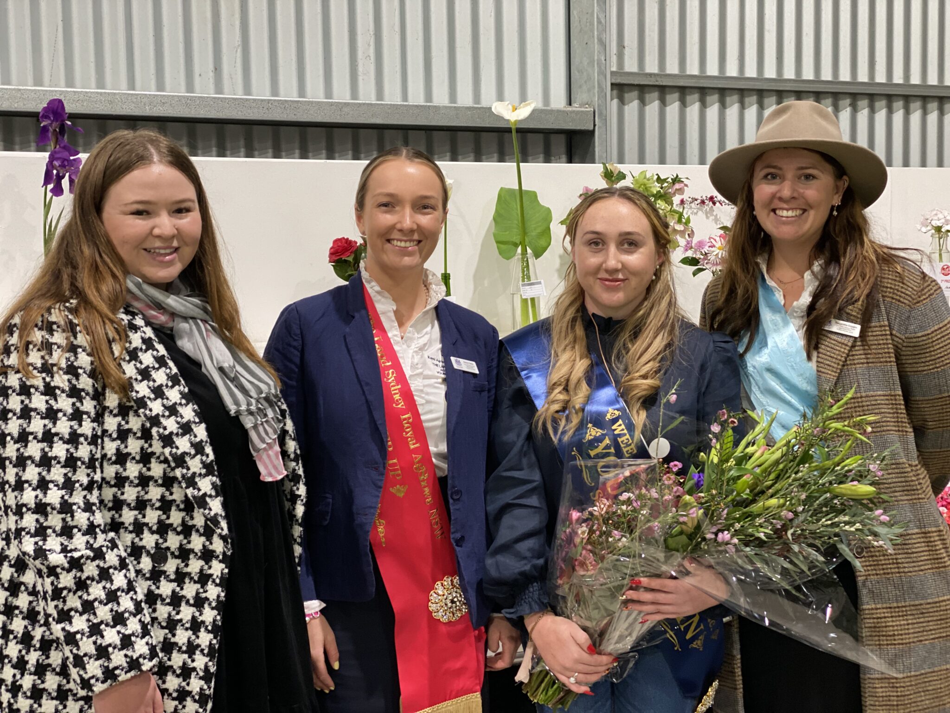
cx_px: 475
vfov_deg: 28.0
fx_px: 1427
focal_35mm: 52
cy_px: 356
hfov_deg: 36.8
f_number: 2
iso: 125
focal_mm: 6
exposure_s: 1/33
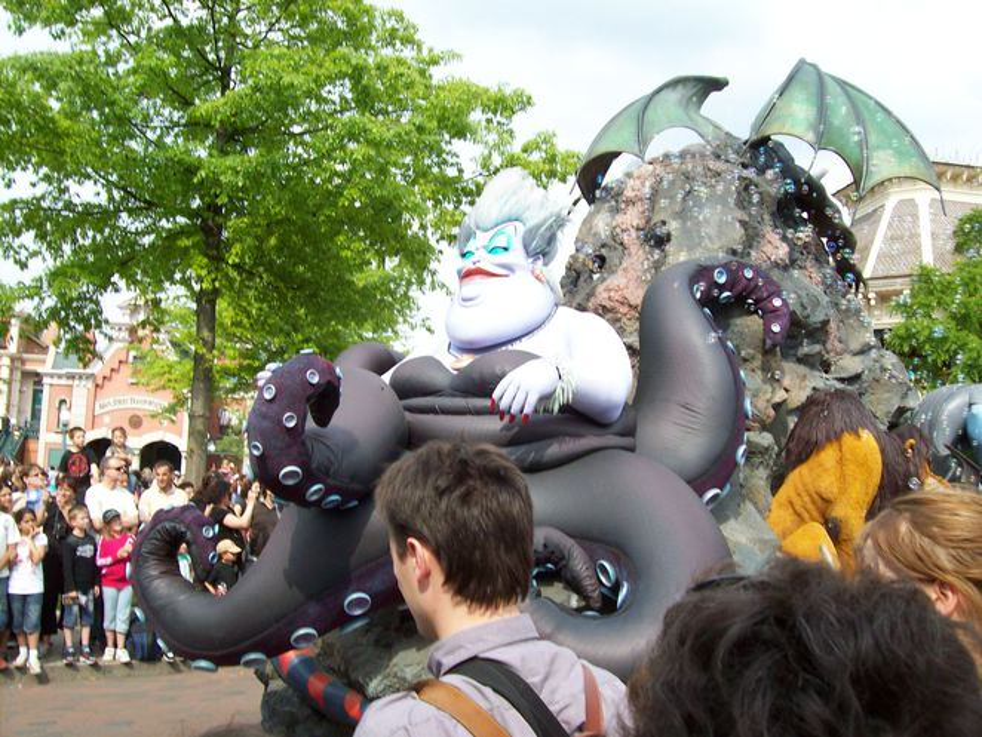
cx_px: 491
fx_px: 1022
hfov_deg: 51.3
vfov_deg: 39.7
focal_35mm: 36
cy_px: 368
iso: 80
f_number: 4.8
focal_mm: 6
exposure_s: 1/241
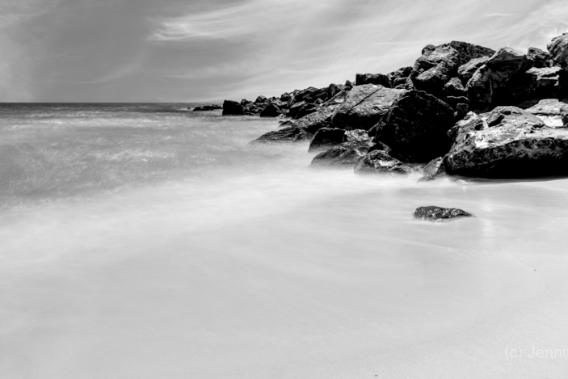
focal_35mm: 33
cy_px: 140
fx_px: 513
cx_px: 305
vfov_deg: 40.2
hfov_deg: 57.9
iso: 50
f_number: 20
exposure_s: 10
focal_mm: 25.4
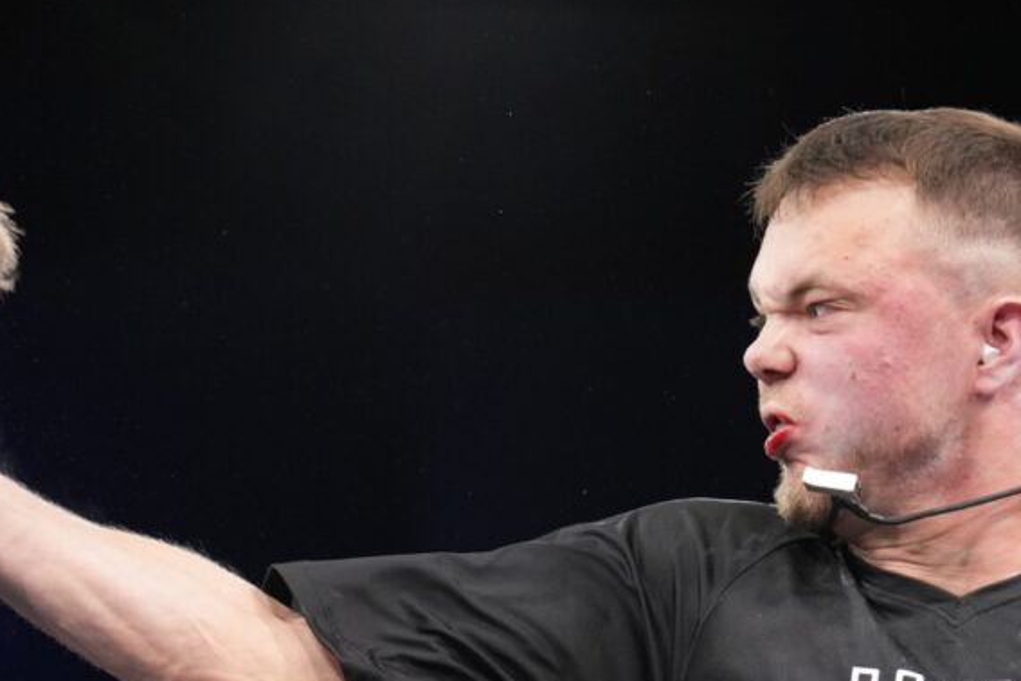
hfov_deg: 4.4
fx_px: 13215
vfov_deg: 2.9
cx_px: 239
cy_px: 758
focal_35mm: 466
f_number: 2.8
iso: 1000
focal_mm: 176
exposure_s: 1/2500
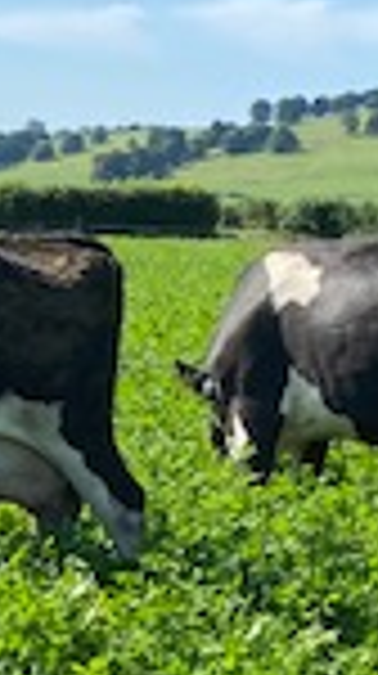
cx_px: -468
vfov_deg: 17.5
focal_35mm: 121
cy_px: 576
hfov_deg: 9.2
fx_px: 2163
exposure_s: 1/2890
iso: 32
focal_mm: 4.25
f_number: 1.8
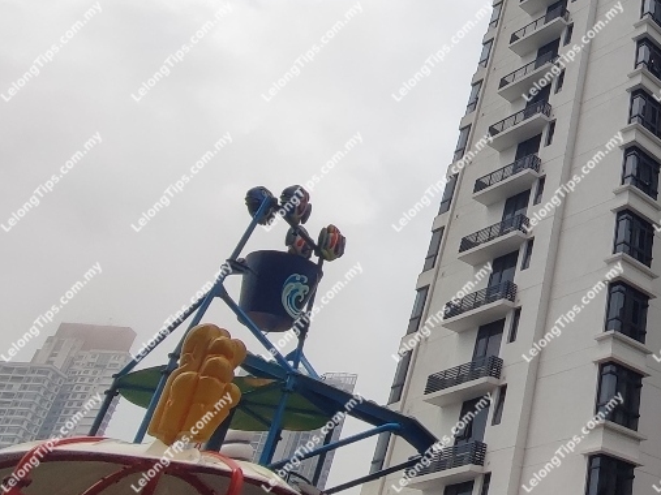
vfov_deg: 34.6
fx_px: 764
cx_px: 812
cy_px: 84
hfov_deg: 35.6
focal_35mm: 40
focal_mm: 1.65
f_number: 2.2
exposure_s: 1/2456
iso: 50
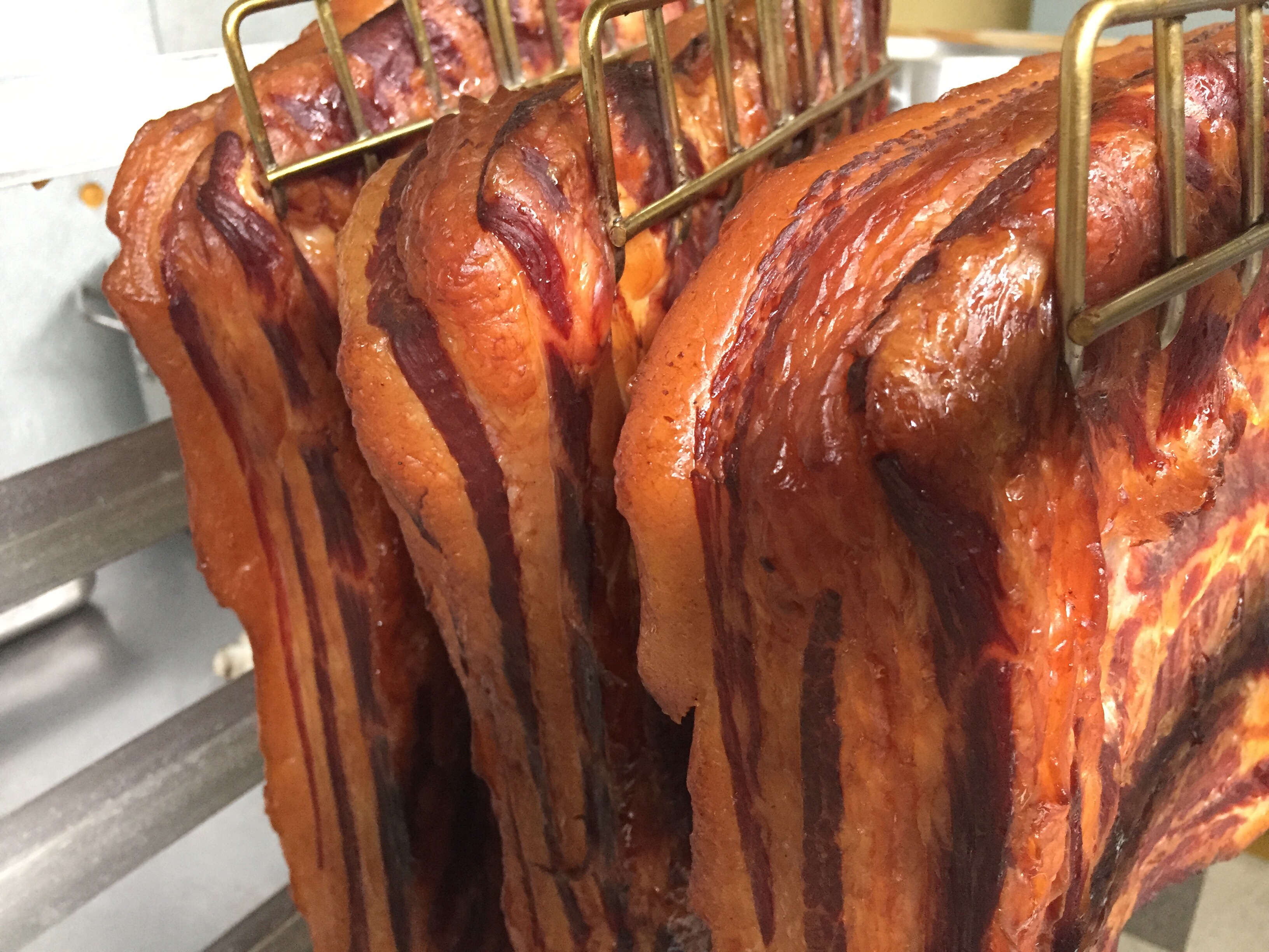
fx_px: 1063
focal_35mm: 29
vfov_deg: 48.2
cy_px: 476
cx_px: 634
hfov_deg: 61.7
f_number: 2.2
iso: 250
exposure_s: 1/20
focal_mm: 4.15
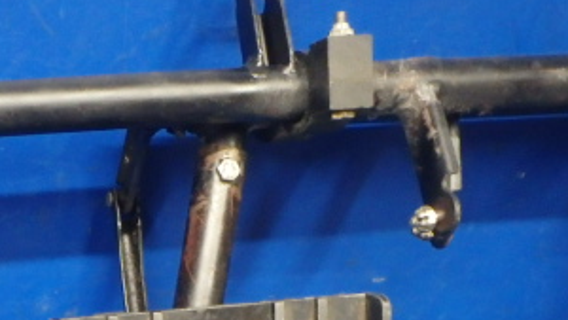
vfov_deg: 17.2
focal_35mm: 65
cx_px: -19
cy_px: 439
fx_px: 979
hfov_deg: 29.8
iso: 800
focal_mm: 5
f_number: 3.9
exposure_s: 1/20
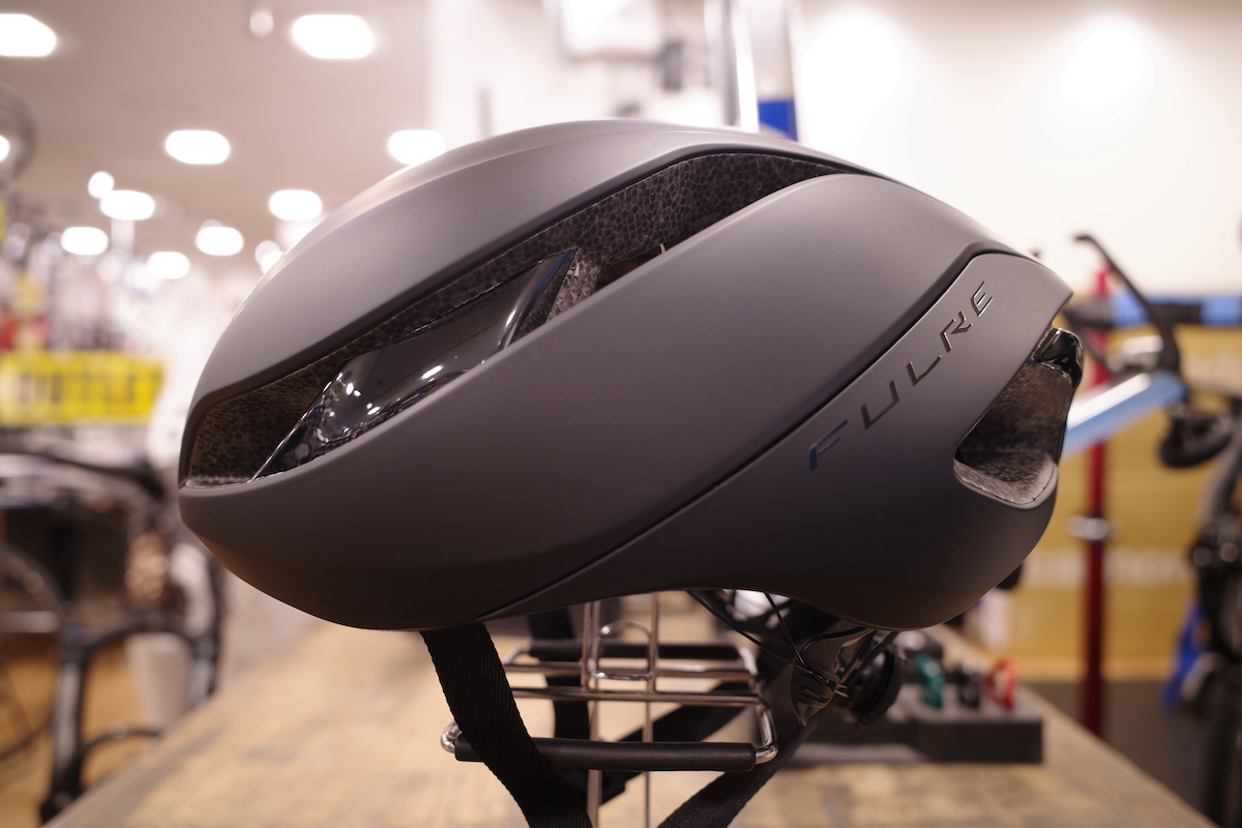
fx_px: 966
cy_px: 414
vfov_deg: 46.4
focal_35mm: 28
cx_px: 621
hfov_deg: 65.5
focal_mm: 18.3
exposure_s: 1/30
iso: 250
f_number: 2.8
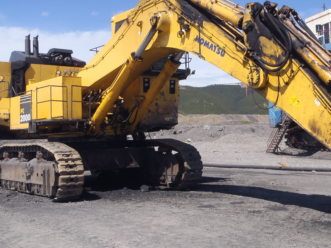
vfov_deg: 29.1
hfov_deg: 38.0
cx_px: 199
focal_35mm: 50
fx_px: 478
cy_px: 114
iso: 80
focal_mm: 5
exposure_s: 1/640
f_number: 4.5
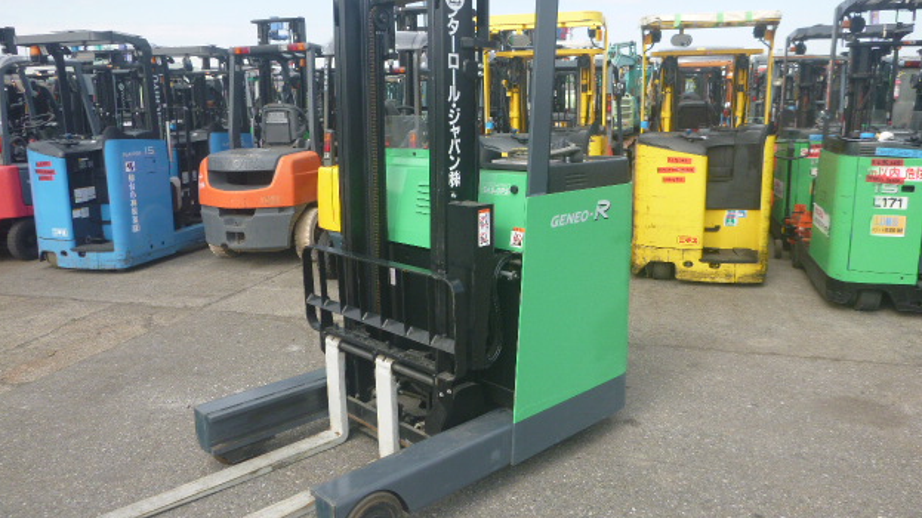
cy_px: 234
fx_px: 684
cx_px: 460
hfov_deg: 67.9
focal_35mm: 28
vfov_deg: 41.4
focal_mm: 4.5
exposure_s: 1/250
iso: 100
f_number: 3.9
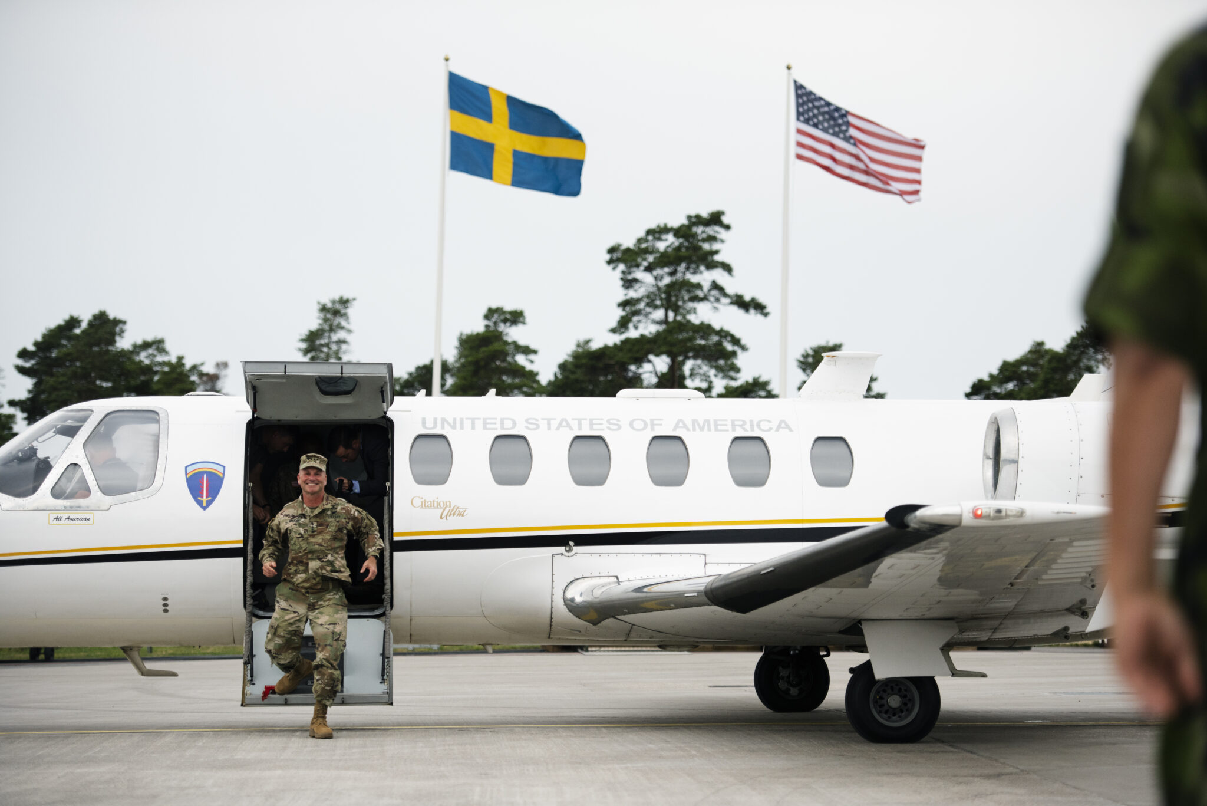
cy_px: 403
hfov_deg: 19.4
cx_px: 604
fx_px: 3521
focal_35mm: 105
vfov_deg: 13.1
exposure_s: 1/8000
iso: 800
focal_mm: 105
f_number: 2.8
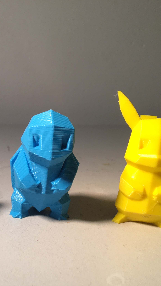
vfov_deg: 40.4
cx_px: -10
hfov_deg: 22.4
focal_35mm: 51
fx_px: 387
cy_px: 171
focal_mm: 4.15
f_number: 2.2
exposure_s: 1/50
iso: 32
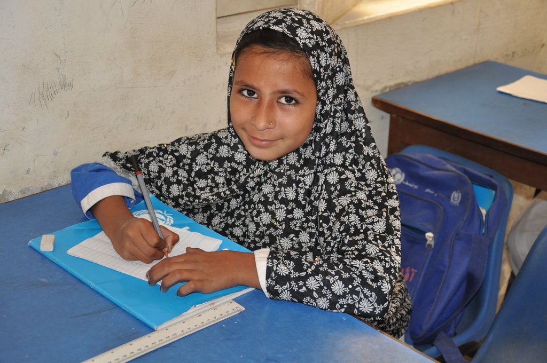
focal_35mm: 63
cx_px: 274
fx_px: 956
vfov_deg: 21.5
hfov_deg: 31.9
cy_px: 182
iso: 800
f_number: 4.8
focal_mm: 42
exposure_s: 1/60
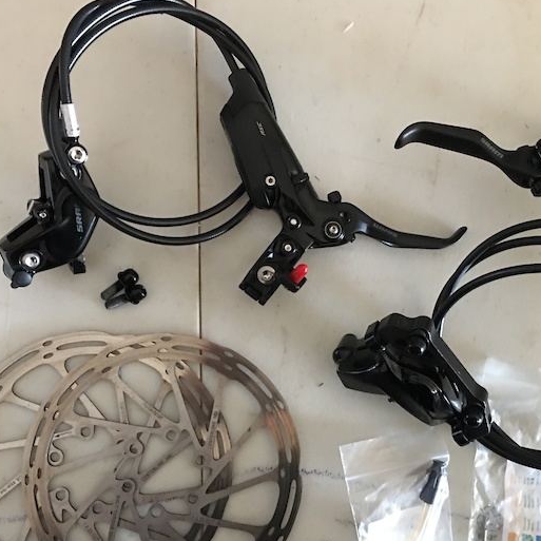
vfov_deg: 41.8
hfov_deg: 41.7
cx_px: 325
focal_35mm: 40
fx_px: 707
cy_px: 303
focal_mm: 4.15
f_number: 2.2
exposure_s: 1/4
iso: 80
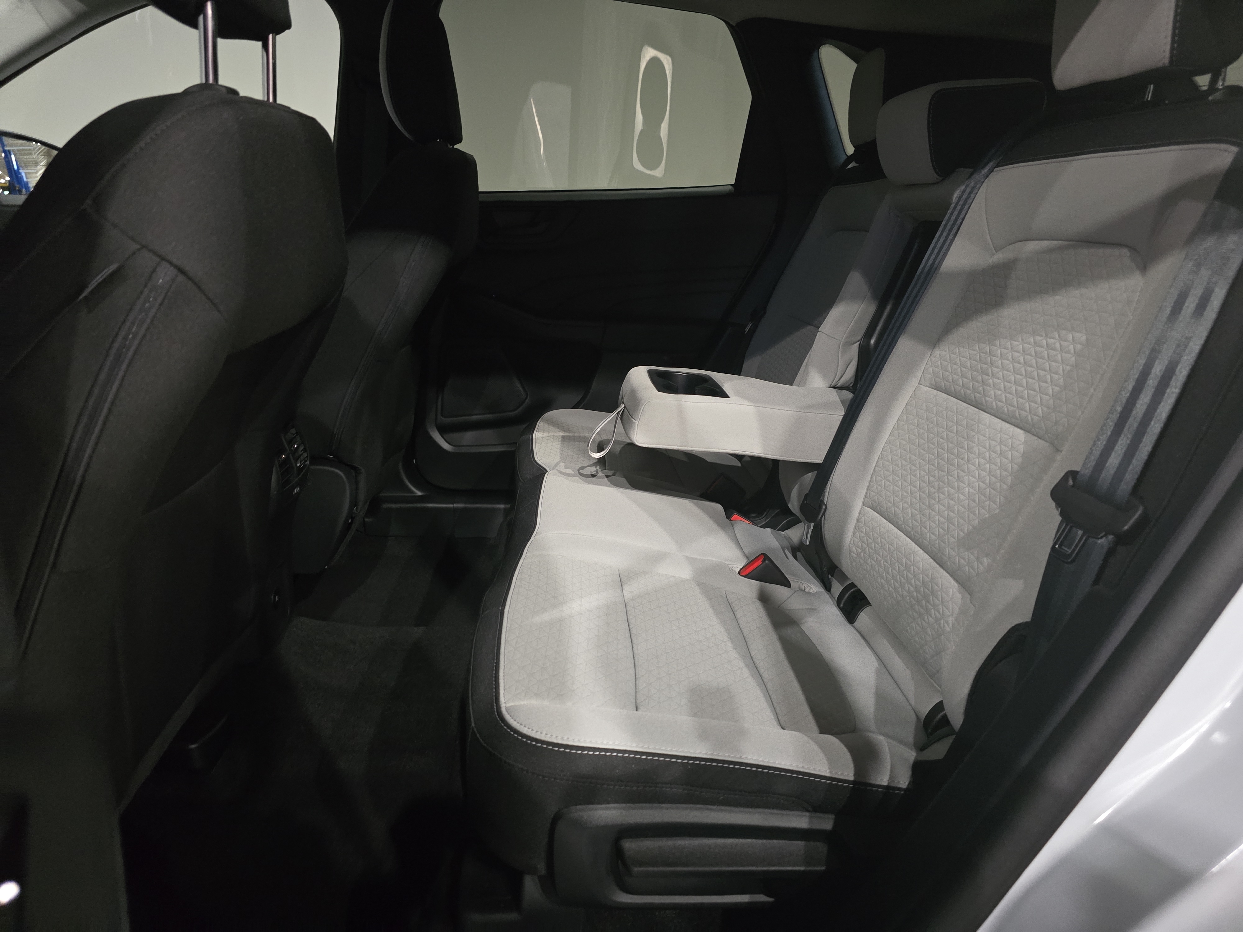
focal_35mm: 23
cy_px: 466
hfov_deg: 73.9
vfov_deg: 58.9
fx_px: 826
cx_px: 622
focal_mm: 6.3
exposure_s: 1/40
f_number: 1.7
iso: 1250
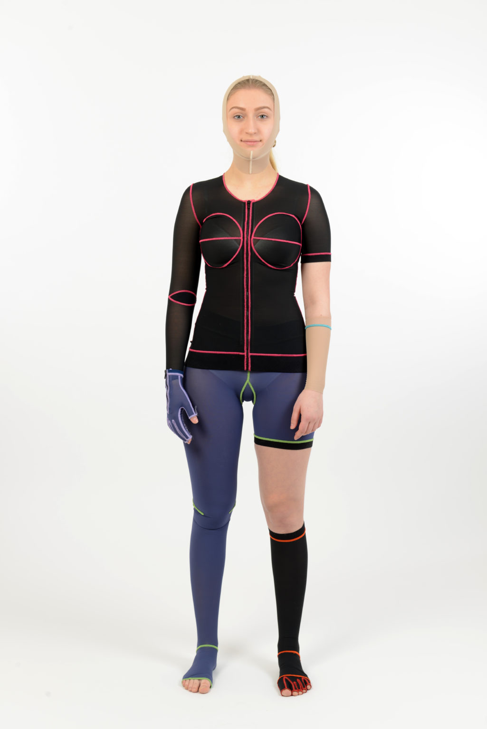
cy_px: 364
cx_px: 244
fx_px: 1338
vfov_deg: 30.5
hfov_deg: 20.6
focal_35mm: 66
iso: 100
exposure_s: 1/100
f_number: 9
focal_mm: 66
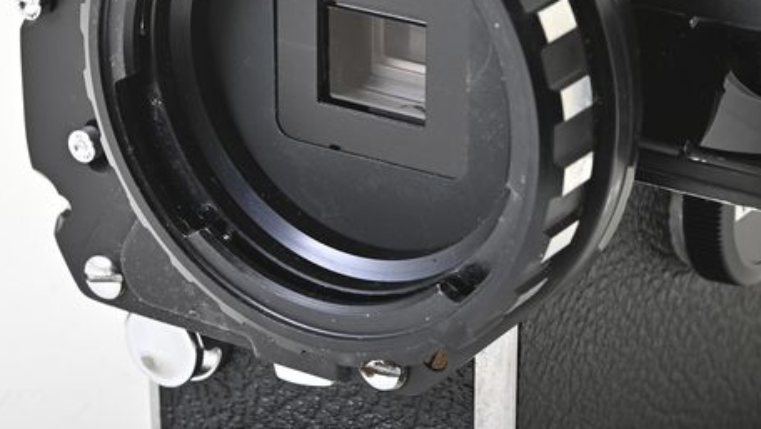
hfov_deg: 17.3
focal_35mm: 124
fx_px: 2503
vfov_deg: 9.8
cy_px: 75
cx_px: 344
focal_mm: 60
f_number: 16
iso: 100
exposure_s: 1/200
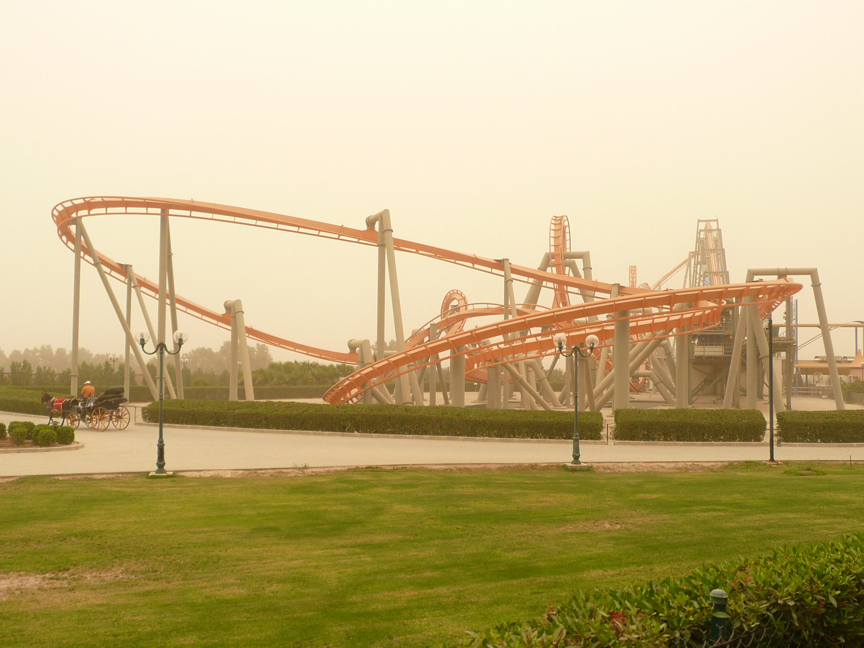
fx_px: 849
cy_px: 324
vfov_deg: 41.8
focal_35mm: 34
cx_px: 432
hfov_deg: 54.0
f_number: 3.3
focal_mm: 4.6
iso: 100
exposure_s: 1/200
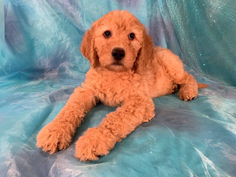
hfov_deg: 67.3
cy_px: 88
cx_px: 118
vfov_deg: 53.1
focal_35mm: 26
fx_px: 177
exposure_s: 1/60
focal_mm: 4.25
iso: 50
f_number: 1.8
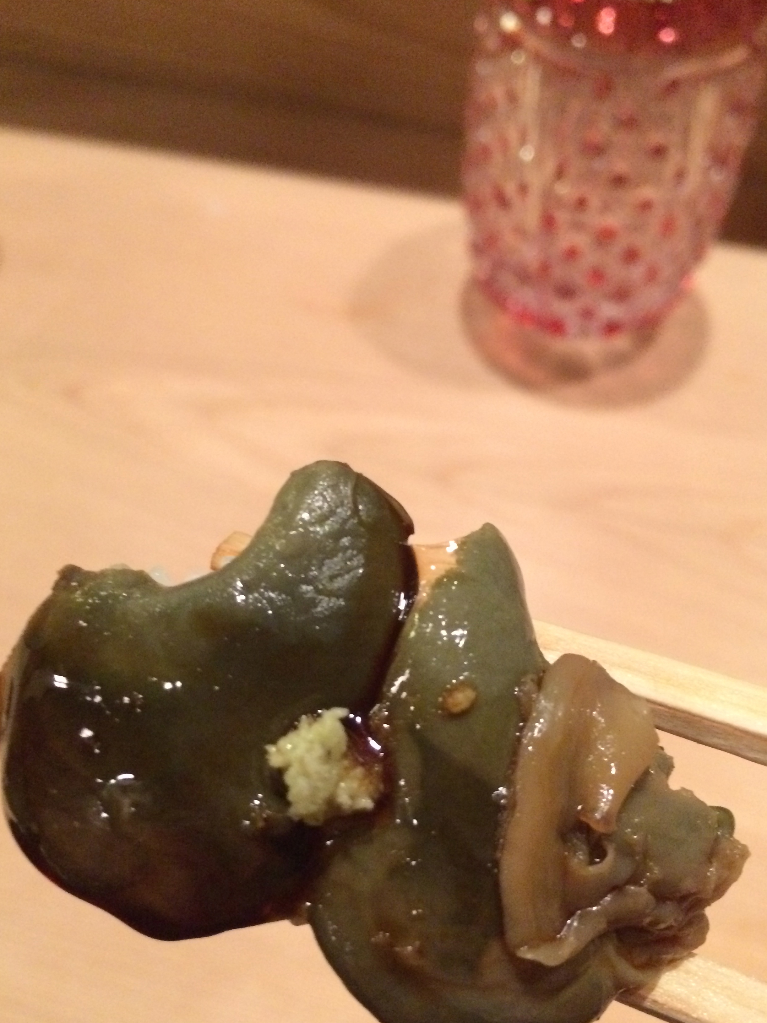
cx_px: 398
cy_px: 572
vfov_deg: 53.8
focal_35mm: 34
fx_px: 1004
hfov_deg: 41.8
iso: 500
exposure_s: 1/17
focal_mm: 4.12
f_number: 2.2
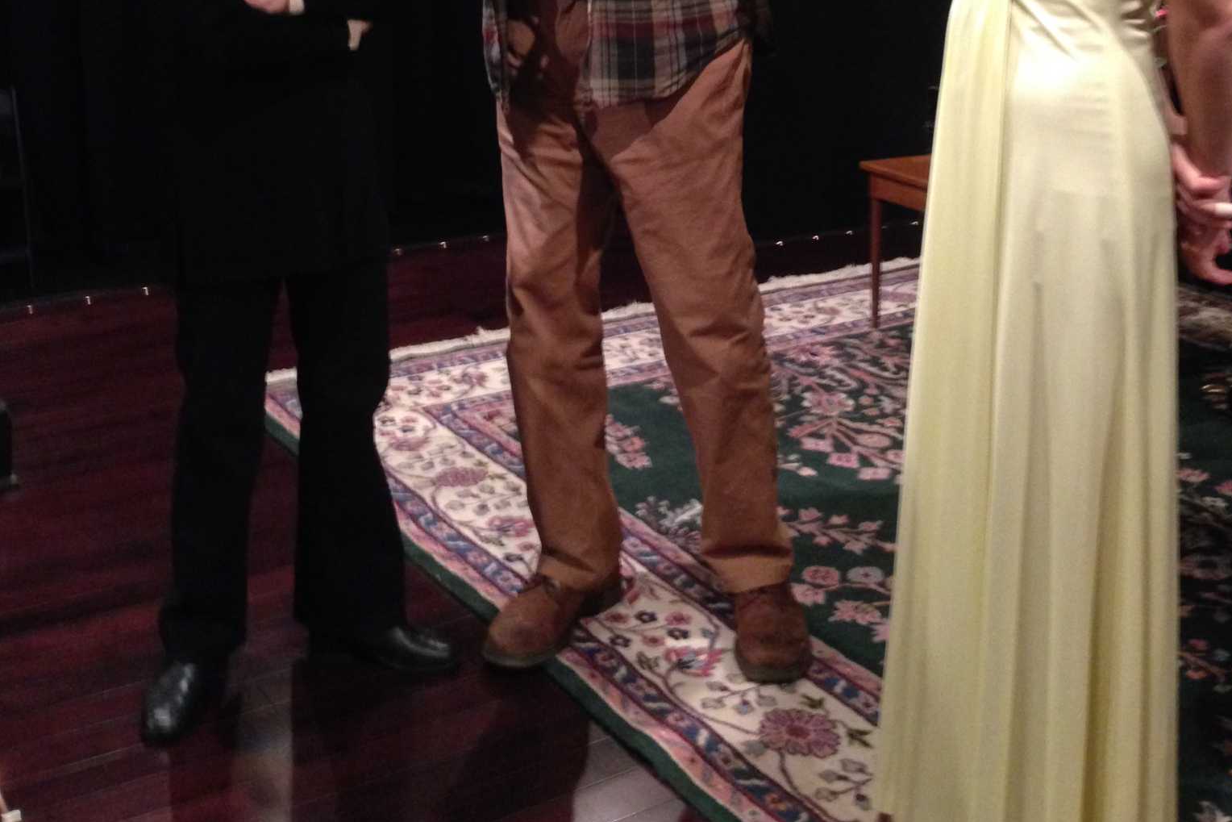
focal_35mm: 46
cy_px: 11
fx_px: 1574
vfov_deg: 27.6
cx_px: 618
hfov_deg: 42.7
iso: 400
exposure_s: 1/15
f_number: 2.4
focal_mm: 4.1
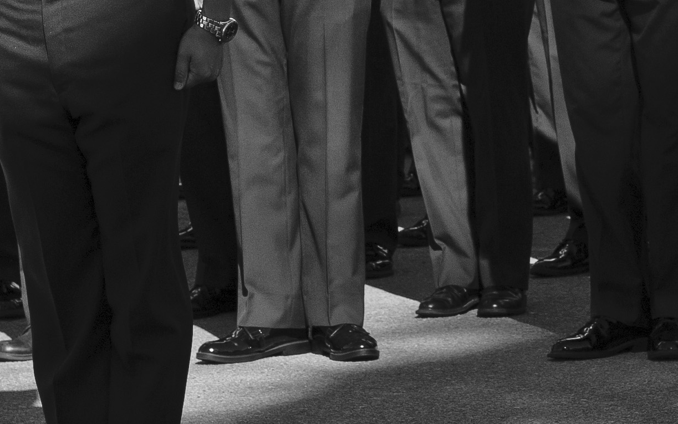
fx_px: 6025
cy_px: -91
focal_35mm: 326
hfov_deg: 6.4
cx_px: 615
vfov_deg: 4.0
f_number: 9
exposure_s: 1/500
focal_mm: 92
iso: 320
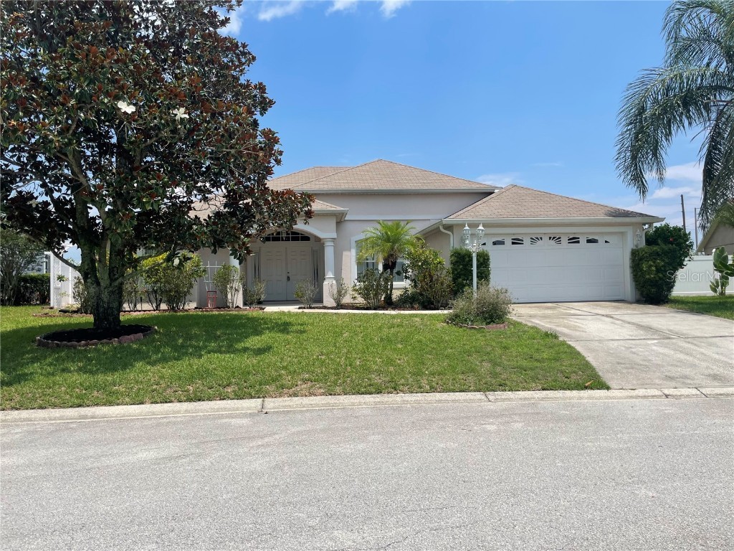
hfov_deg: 67.3
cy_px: 276
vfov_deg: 53.1
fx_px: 551
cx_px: 367
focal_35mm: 26
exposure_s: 1/5291
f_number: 1.6
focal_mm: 4.2
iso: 32
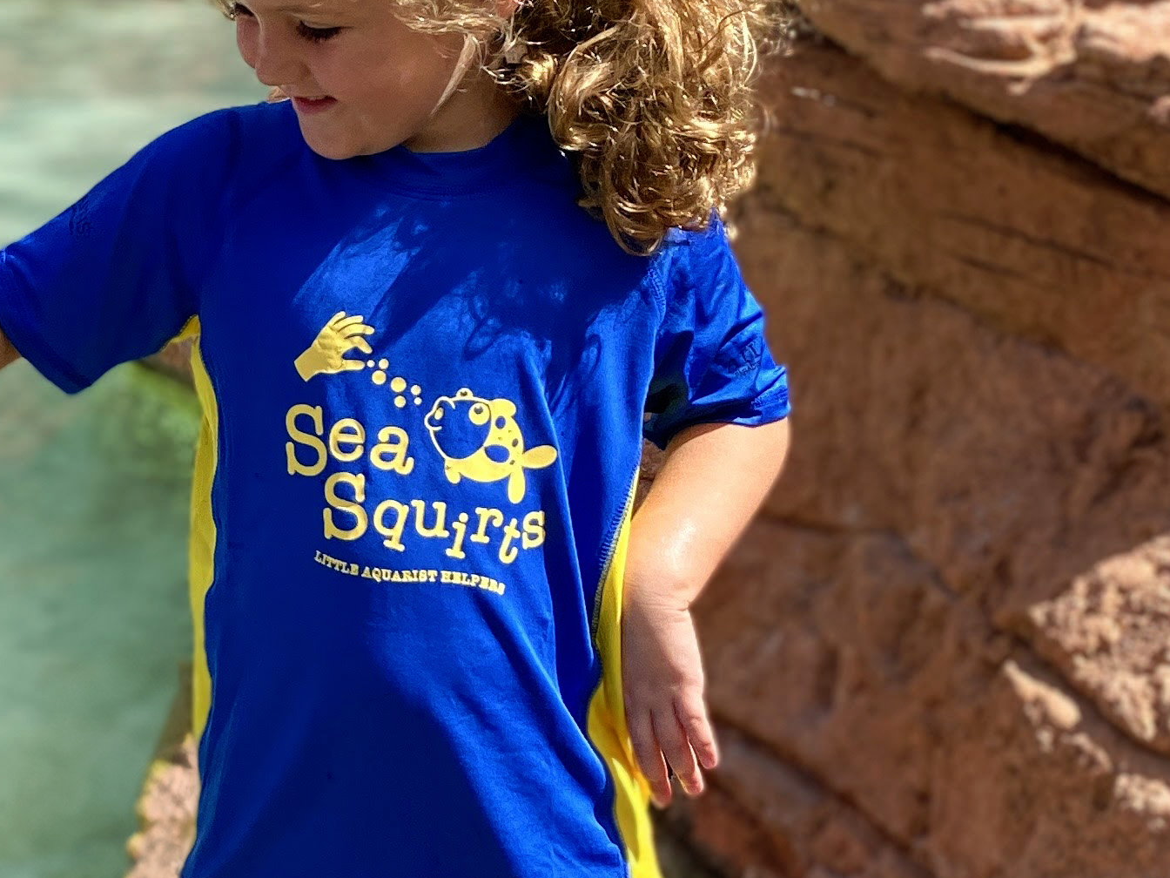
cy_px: 423
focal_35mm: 78
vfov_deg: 18.9
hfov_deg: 23.6
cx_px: -77
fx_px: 2636
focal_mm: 4.25
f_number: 1.8
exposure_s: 1/1961
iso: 32
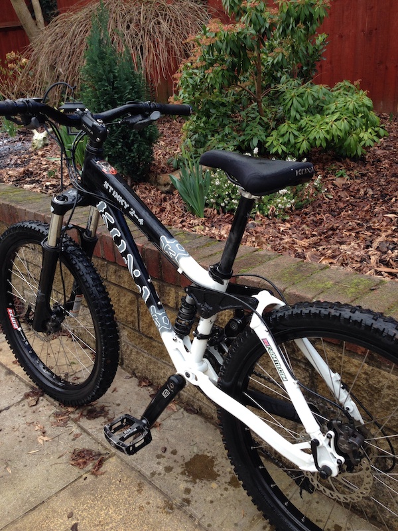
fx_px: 506
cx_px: 199
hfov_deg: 42.9
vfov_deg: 55.4
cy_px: 266
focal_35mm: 33
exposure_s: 1/186
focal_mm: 4.12
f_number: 2.4
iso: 50
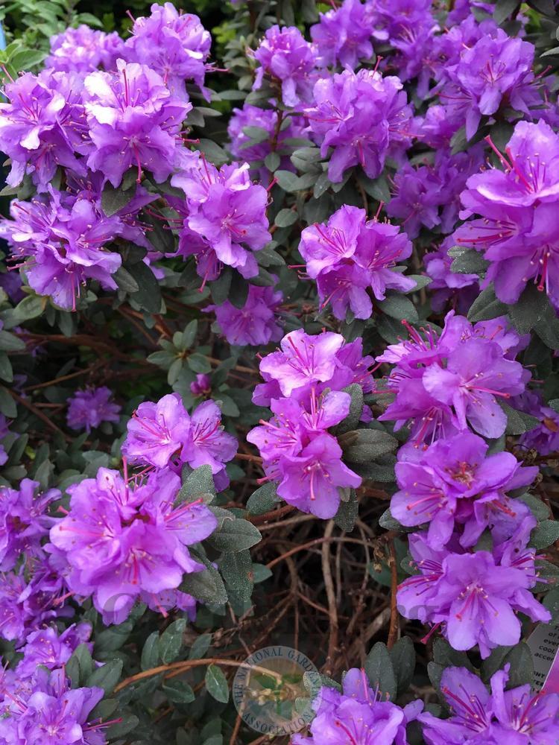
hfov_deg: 48.2
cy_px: 372
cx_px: 280
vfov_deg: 61.7
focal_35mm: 29
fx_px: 624
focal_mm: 4.15
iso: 25
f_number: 2.2
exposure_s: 1/30
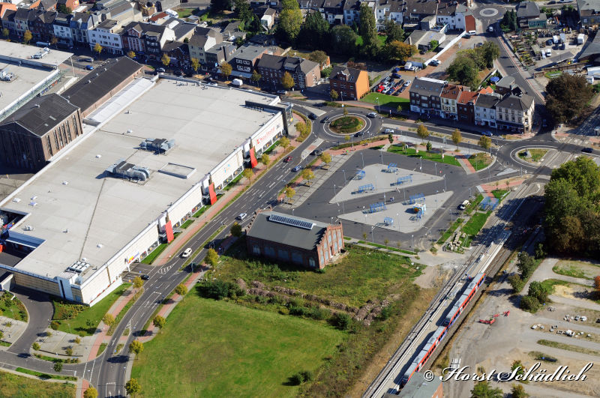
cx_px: 300
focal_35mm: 105
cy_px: 199
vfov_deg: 13.0
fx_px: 1748
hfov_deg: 19.5
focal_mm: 70
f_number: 9
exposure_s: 1/250
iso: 200
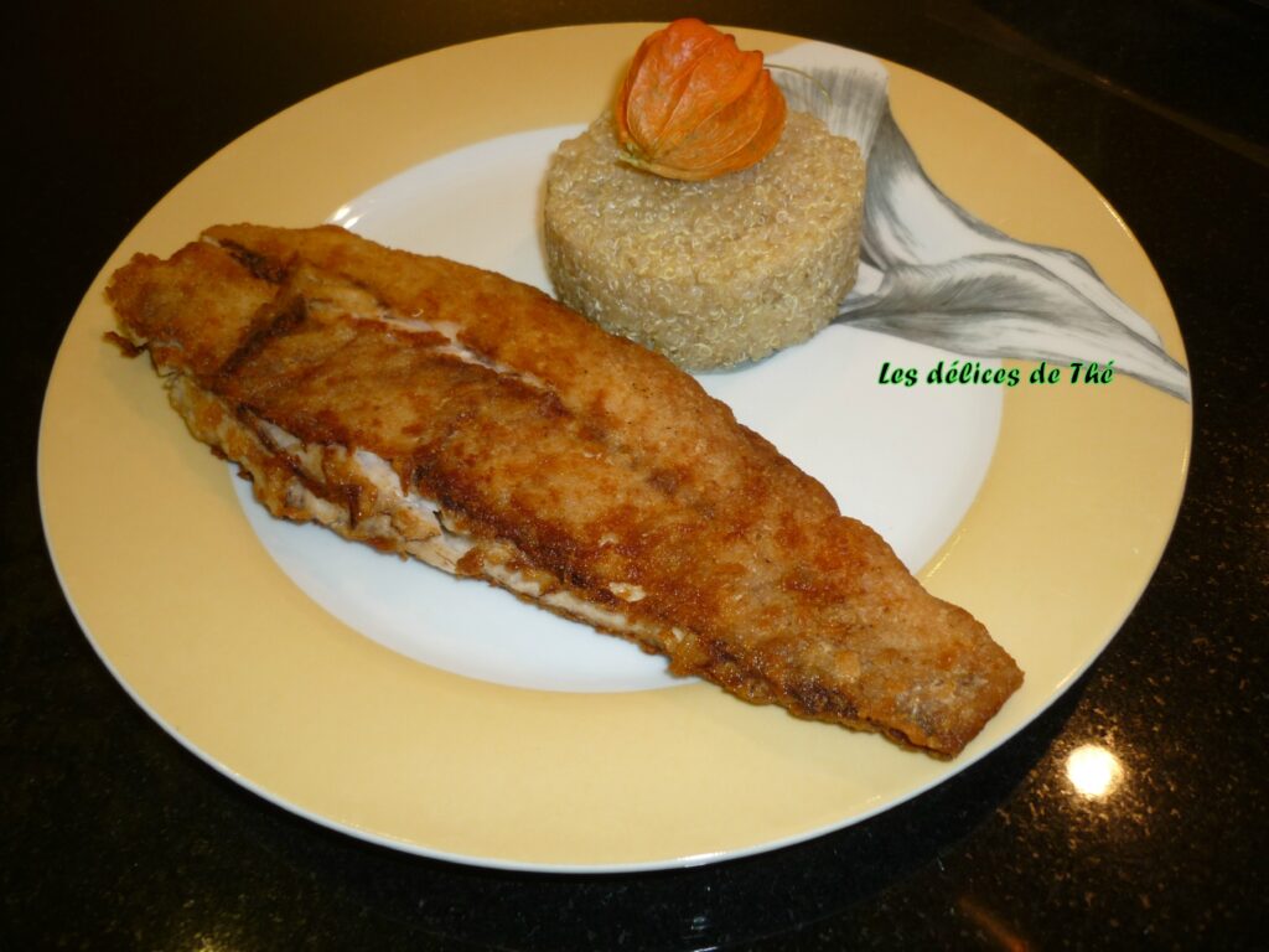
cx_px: 634
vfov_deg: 45.4
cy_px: 476
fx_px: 1136
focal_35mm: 31
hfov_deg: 58.4
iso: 100
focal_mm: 5.5
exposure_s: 1/30
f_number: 2.8
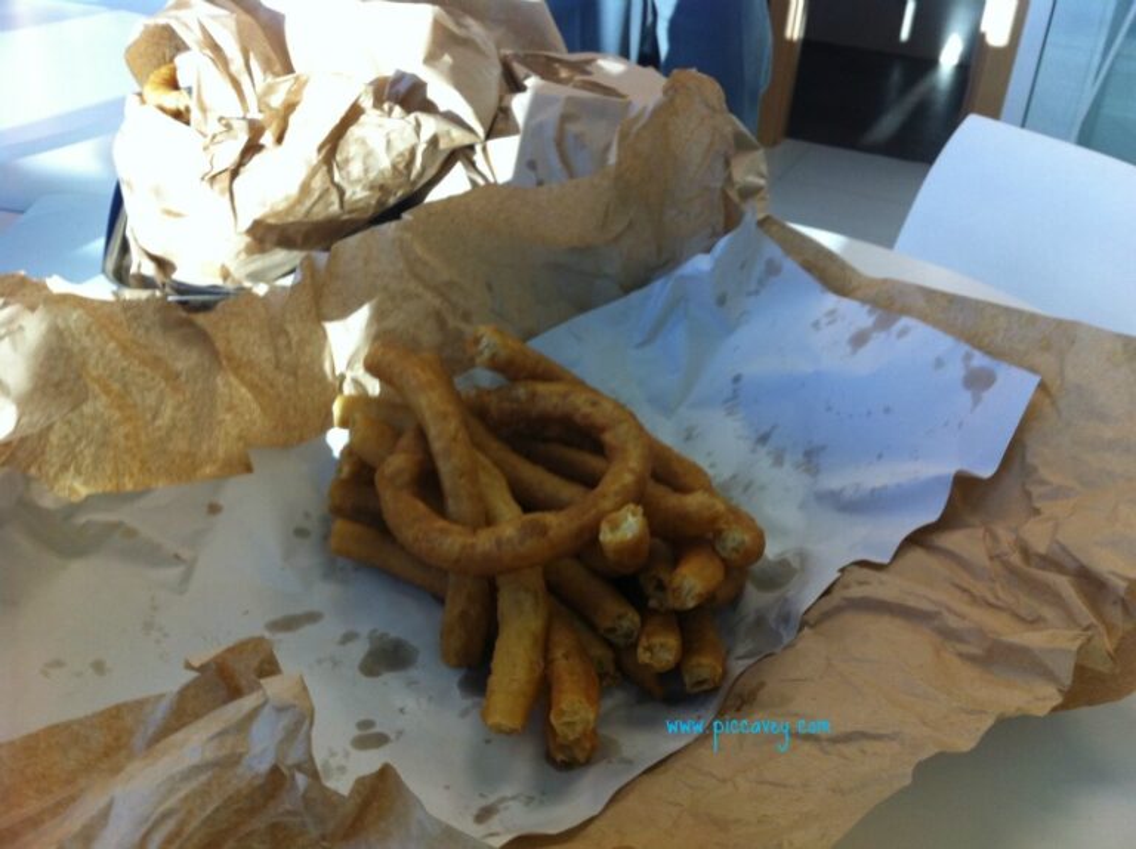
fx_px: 1147
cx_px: 568
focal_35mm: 35
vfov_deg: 40.6
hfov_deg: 52.7
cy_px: 424
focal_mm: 3.85
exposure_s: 1/30
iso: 80
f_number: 2.8
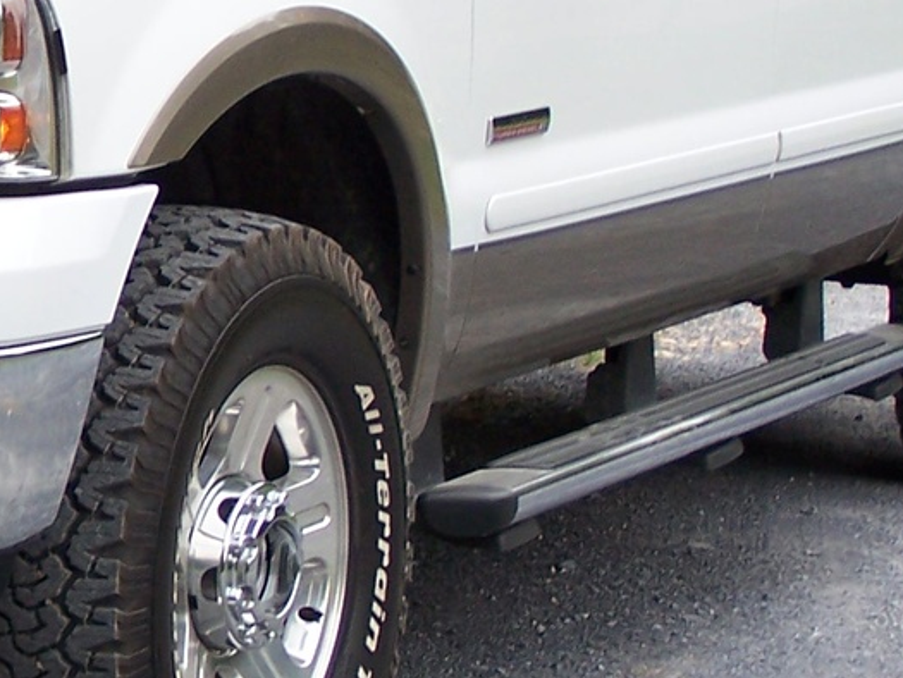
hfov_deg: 10.0
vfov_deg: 7.6
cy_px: 151
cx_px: -117
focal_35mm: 195
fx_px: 5088
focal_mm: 10.7
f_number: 3.2
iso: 80
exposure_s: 1/90
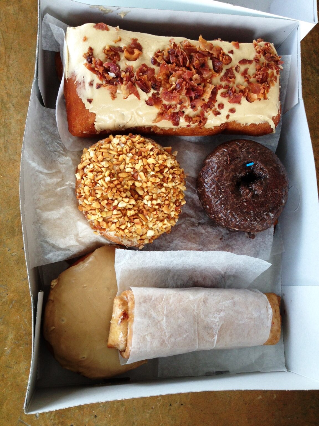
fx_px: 405
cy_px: 213
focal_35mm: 33
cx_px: 160
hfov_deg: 42.9
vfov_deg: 55.4
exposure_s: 1/120
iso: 64
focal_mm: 4.13
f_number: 2.4
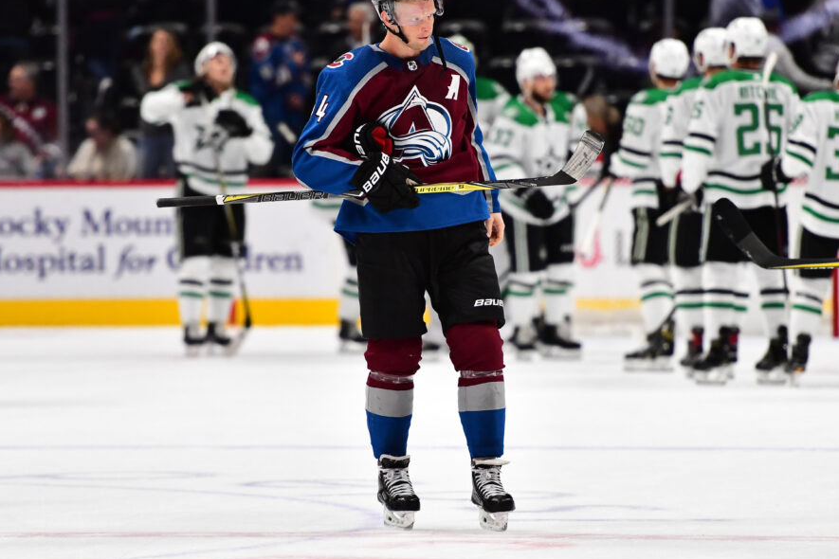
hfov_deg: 5.9
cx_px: 440
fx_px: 8086
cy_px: 259
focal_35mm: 347
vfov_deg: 4.0
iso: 2500
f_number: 3.2
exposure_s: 1/2000
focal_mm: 200
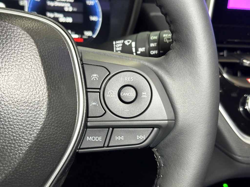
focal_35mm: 48
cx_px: 125
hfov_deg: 39.7
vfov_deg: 30.3
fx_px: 347
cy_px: 94
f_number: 1.78
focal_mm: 6.86
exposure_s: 1/40
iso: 320
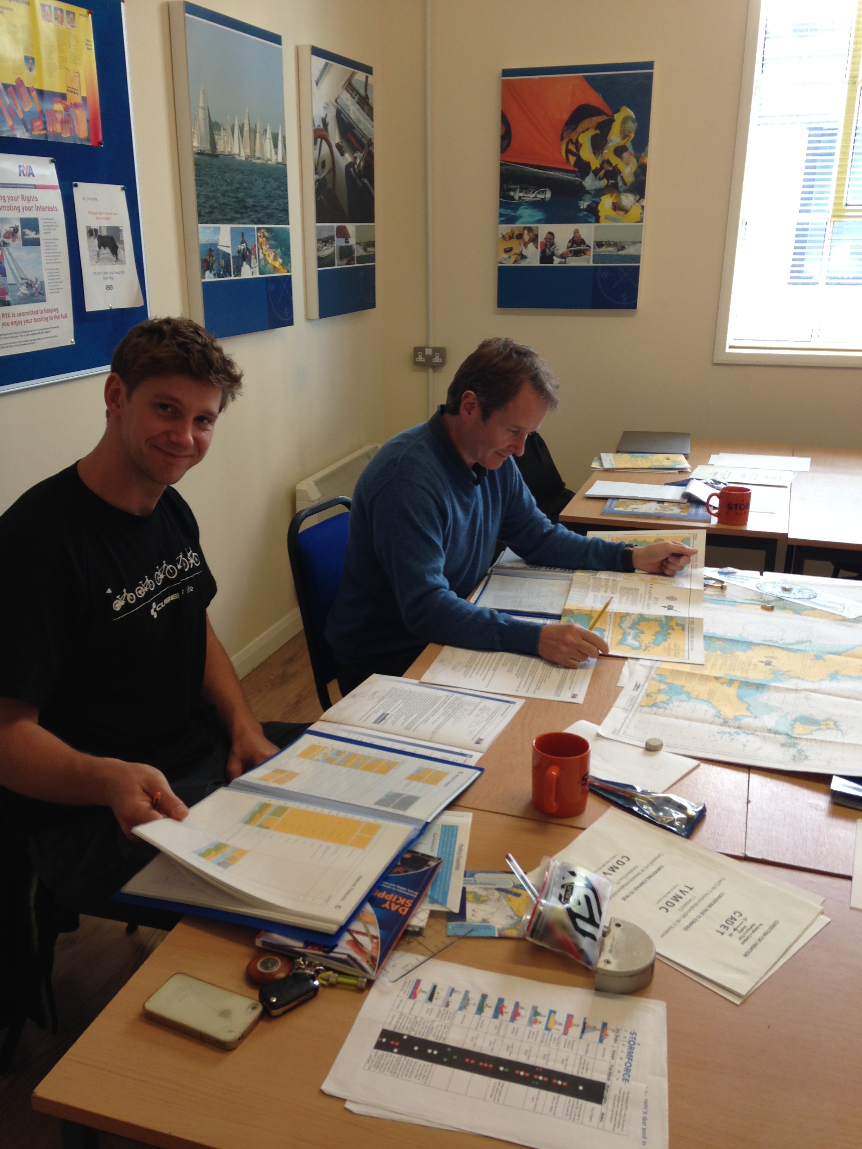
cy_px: 574
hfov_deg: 42.9
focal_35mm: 33
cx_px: 431
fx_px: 1096
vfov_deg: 55.4
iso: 50
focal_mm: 4.12
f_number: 2.4
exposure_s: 1/24
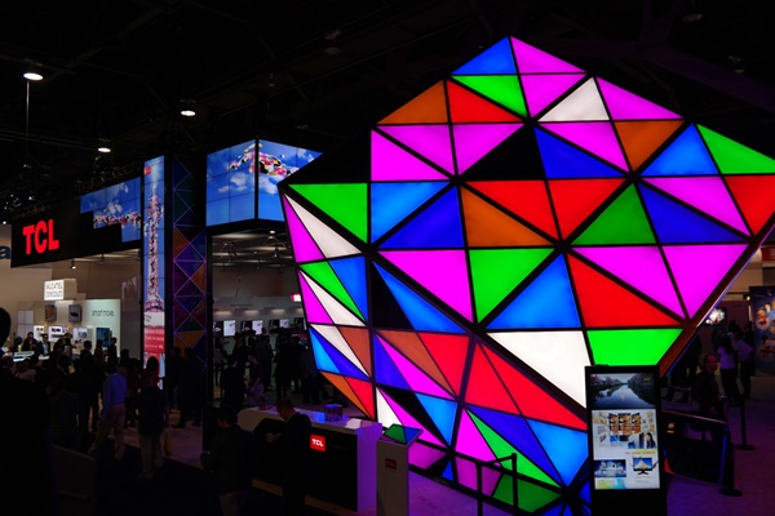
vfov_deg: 47.9
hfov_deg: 67.4
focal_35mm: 27
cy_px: 258
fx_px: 581
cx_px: 388
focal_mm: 18
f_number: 3.5
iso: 200
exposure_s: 1/80
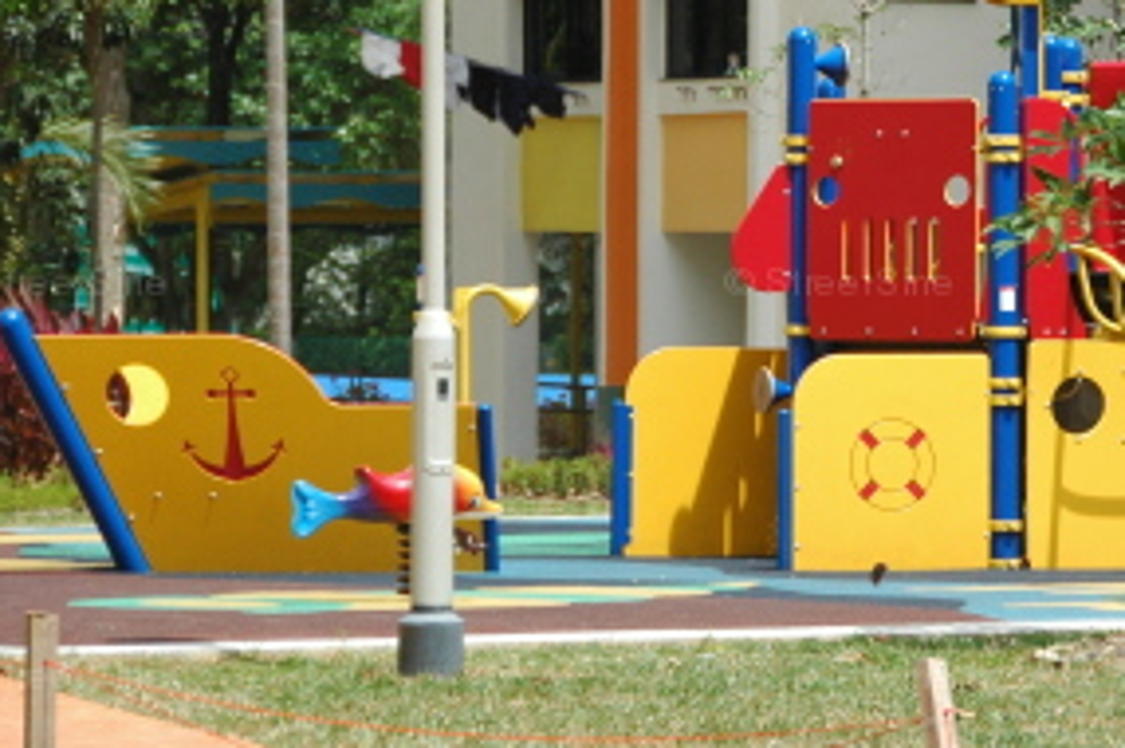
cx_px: 1019
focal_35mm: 303
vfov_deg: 4.5
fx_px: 9457
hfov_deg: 6.8
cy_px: 195
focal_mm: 105
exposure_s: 1/1600
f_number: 5.6
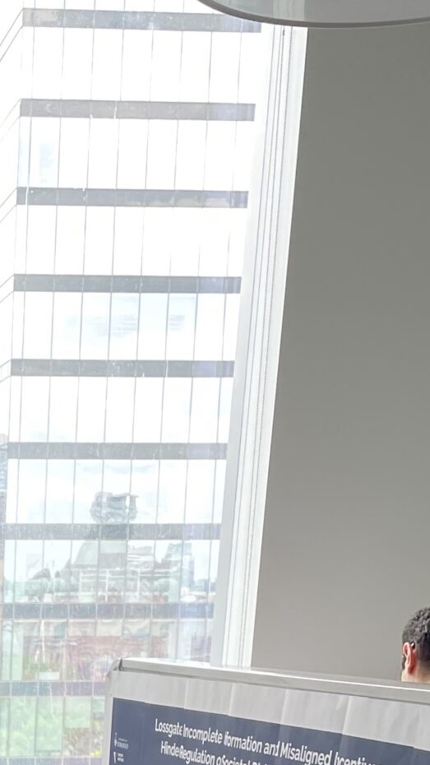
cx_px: -243
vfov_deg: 24.6
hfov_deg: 14.3
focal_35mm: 78
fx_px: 1581
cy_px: 920
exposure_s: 1/121
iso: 50
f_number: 1.6
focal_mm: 4.2
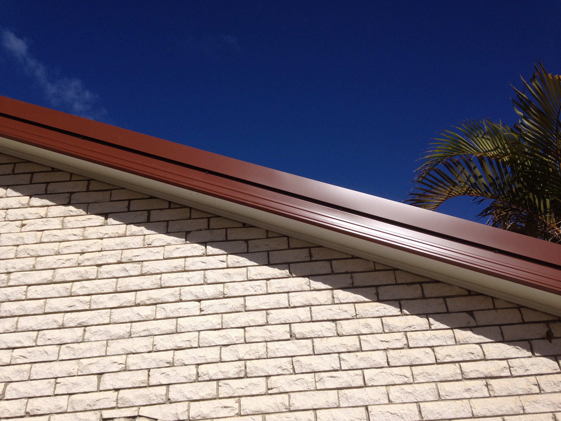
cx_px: 280
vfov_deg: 42.9
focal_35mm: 33
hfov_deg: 55.4
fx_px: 535
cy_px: 210
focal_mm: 4.12
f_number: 2.4
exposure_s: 1/3195
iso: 50
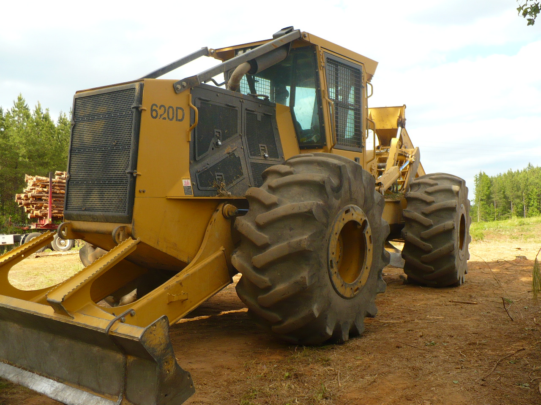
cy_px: 202
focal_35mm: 37
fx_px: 578
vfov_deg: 38.7
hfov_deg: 50.1
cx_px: 270
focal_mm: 6.1
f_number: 2.8
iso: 100
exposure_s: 1/500
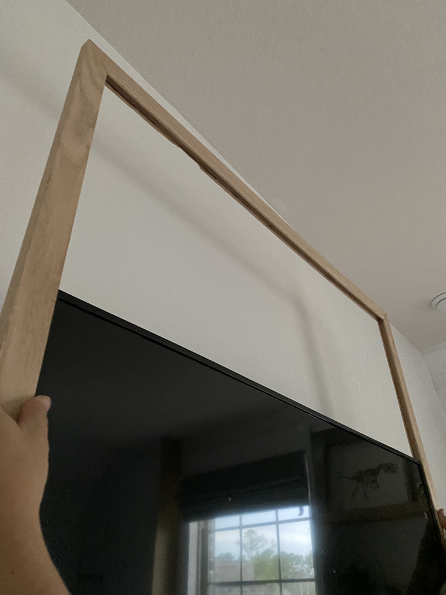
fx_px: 447
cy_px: 298
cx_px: 223
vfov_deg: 67.3
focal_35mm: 26
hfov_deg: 53.1
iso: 1000
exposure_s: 1/30
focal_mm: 4.25
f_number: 1.8
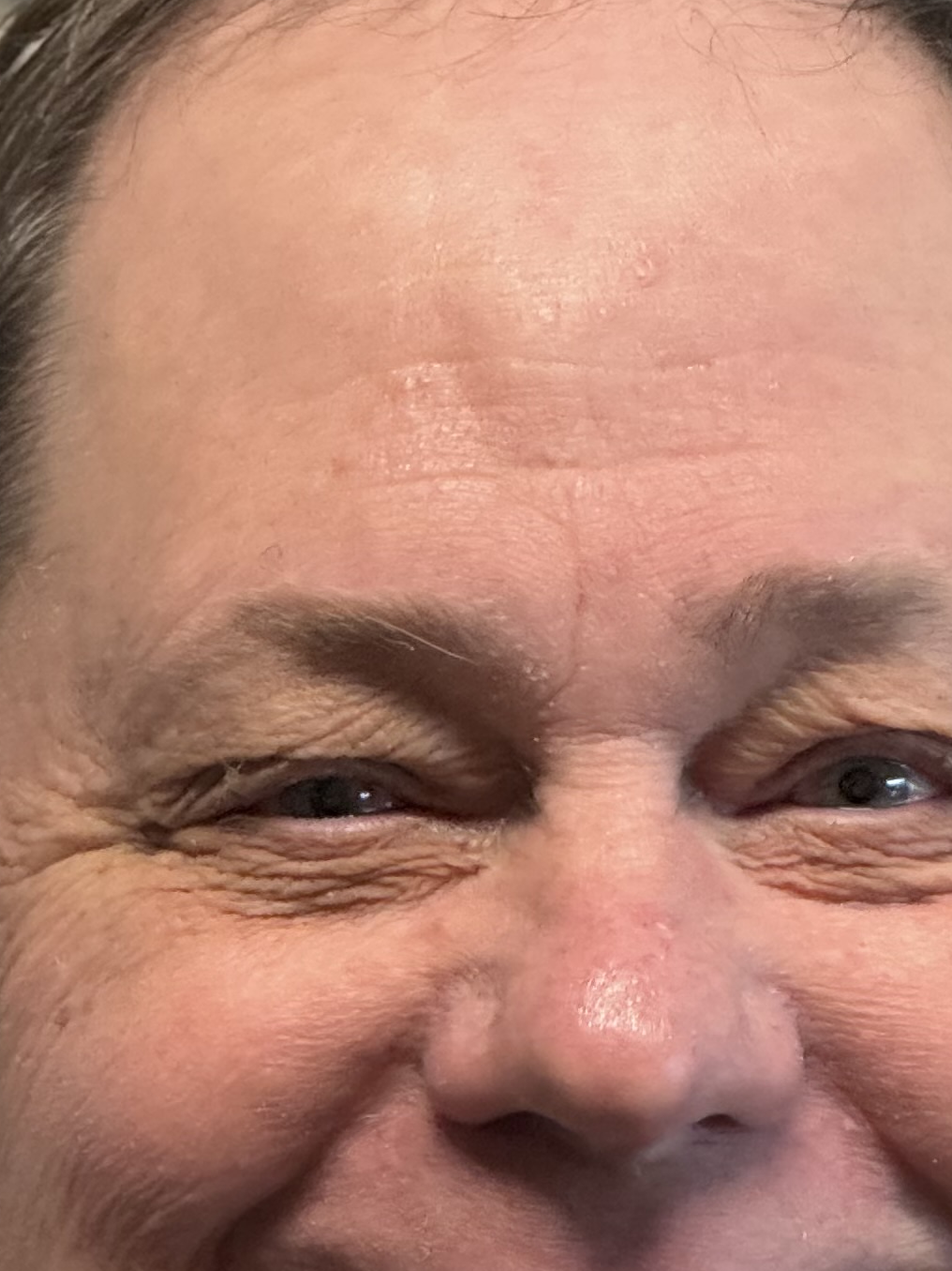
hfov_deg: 4.2
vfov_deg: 5.5
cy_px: 1252
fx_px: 13093
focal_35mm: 357
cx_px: 578
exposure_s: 1/60
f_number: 2.8
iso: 320
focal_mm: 15.66
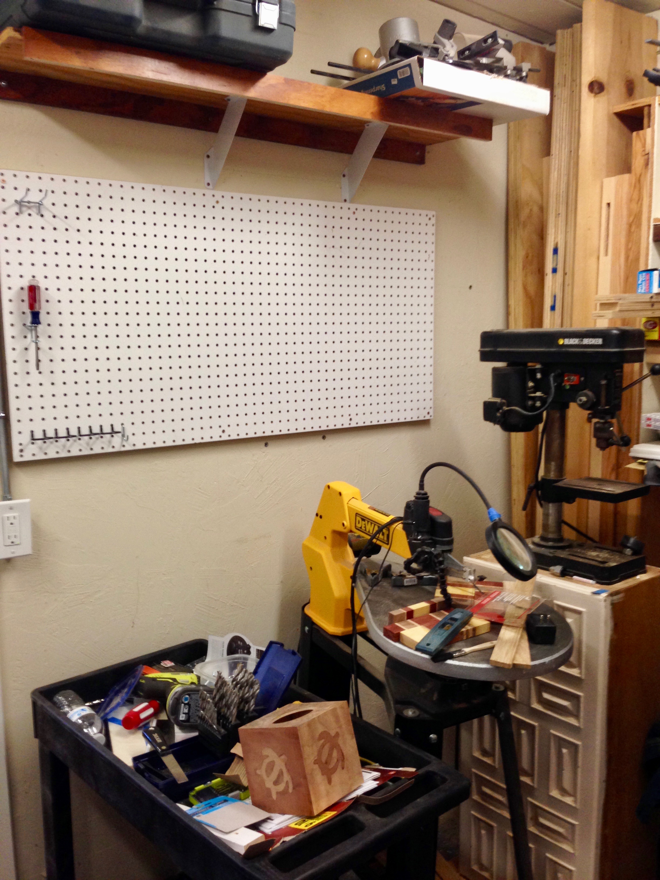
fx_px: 839
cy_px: 440
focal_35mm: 33
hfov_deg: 42.9
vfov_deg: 55.4
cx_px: 330
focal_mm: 4.12
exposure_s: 1/20
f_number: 2.4
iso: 80
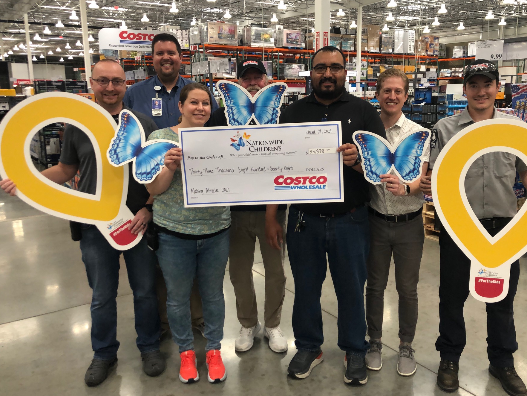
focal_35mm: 32
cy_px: 185
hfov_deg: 56.7
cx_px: 288
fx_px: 487
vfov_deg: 44.1
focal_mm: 3.99
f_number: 1.8
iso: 125
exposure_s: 1/100
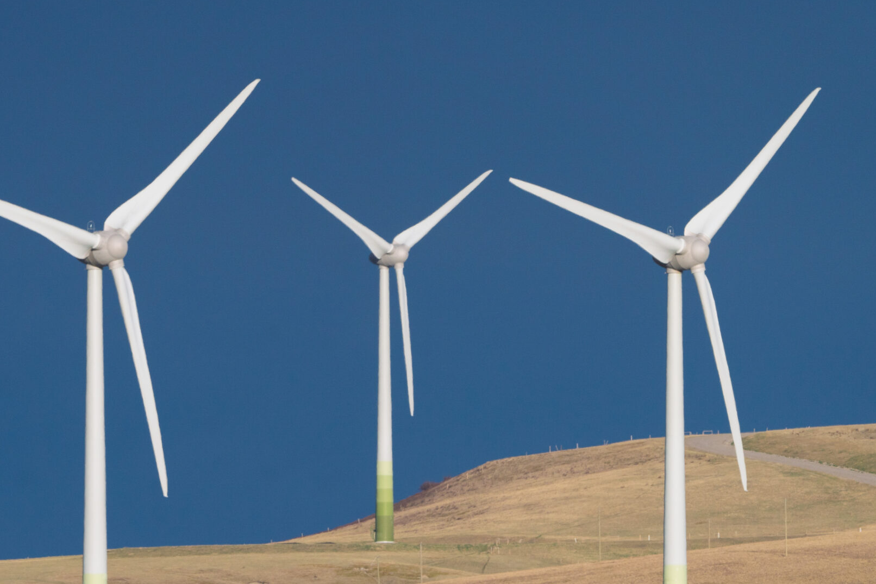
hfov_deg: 2.6
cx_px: 387
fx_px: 19321
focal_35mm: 794
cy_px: 361
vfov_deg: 1.7
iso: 200
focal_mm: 500
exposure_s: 1/2000
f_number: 7.1
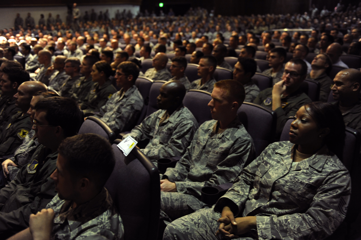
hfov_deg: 55.8
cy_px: 120
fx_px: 341
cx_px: 180
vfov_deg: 38.8
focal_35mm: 34
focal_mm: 34
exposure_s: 1/15
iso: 2000
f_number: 2.8
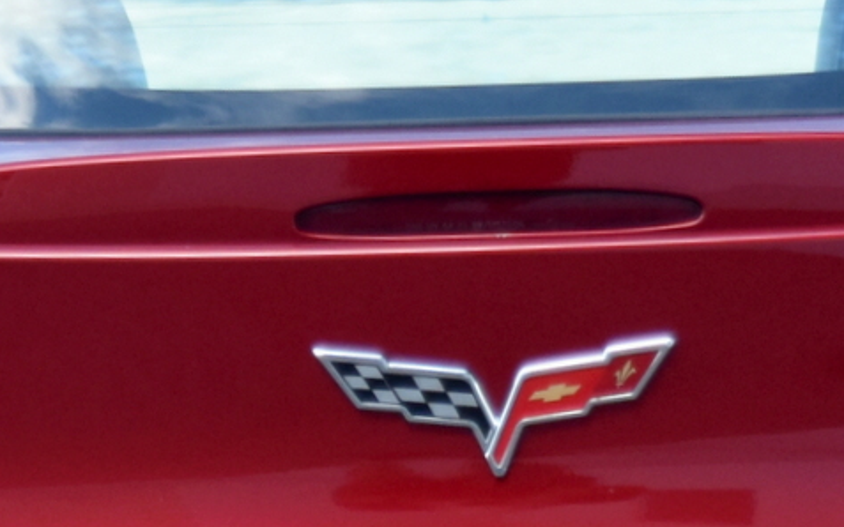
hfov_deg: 9.8
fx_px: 4946
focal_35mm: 215
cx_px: 483
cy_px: 752
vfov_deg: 6.0
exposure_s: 1/100
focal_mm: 35
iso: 400
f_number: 5
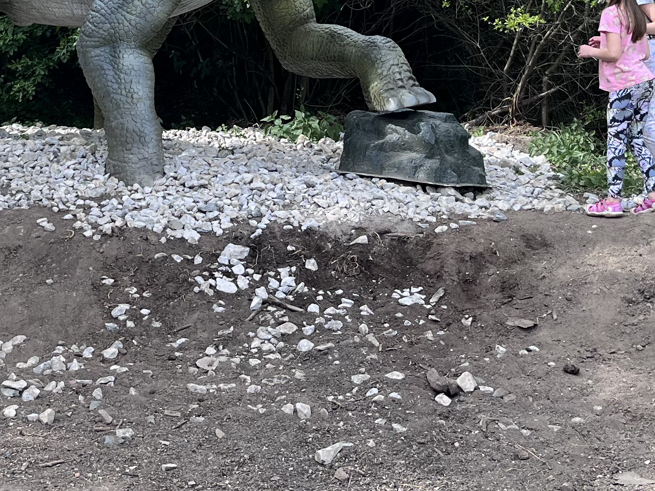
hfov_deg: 26.2
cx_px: 141
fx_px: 1381
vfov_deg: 19.2
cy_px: -76
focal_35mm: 73
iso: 50
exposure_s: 1/951
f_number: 1.6
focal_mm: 5.1
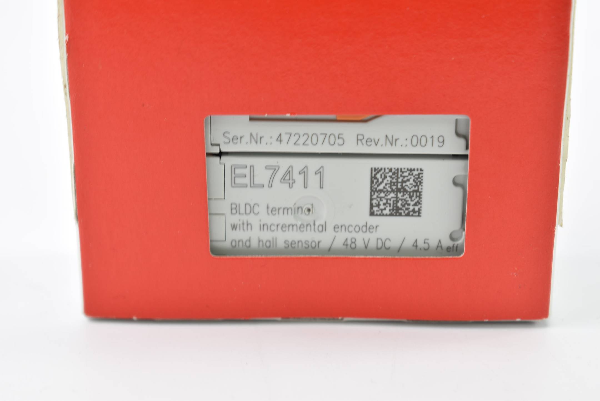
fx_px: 1376
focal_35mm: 82
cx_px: 300
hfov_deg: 24.6
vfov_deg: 16.6
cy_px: 200
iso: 100
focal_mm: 55
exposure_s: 1/15
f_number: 5.6
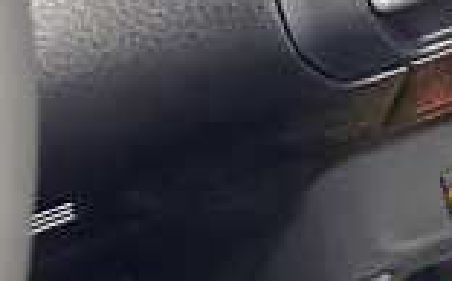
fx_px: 2054
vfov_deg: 7.7
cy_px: -156
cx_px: 1275
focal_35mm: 167
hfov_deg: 10.0
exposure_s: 1/30
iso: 800
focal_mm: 6.86
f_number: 1.78
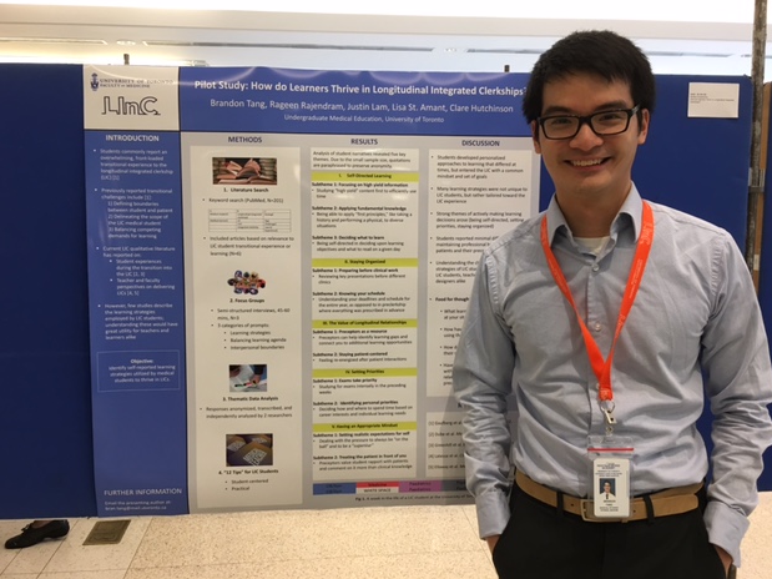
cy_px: 288
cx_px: 377
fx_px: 669
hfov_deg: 60.0
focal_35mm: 30
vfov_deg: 46.8
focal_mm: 4.15
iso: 80
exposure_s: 1/30
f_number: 2.2
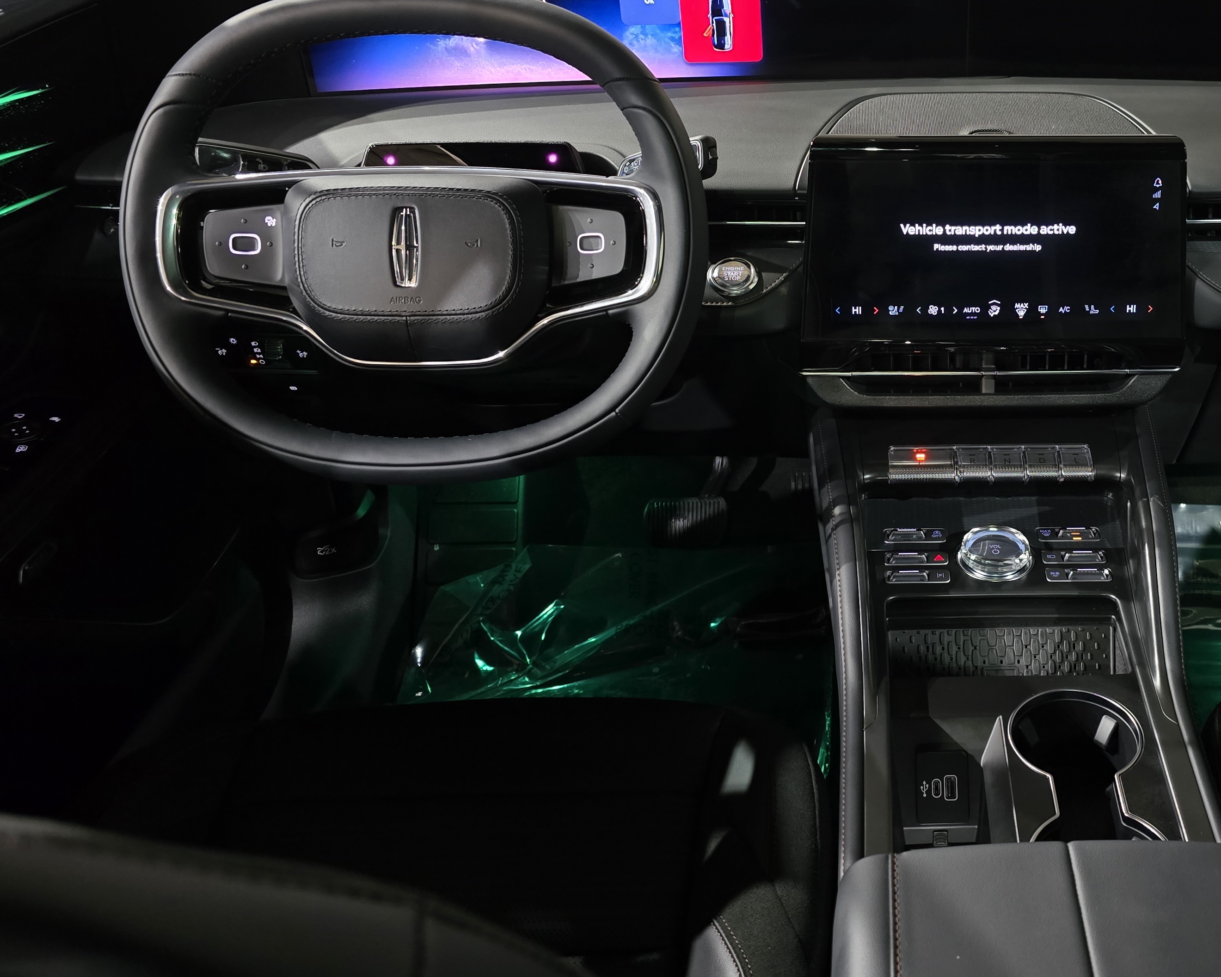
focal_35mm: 34
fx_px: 1229
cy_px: 416
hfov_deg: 50.5
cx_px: 923
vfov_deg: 43.2
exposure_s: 1/30
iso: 500
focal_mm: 6.3
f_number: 1.7
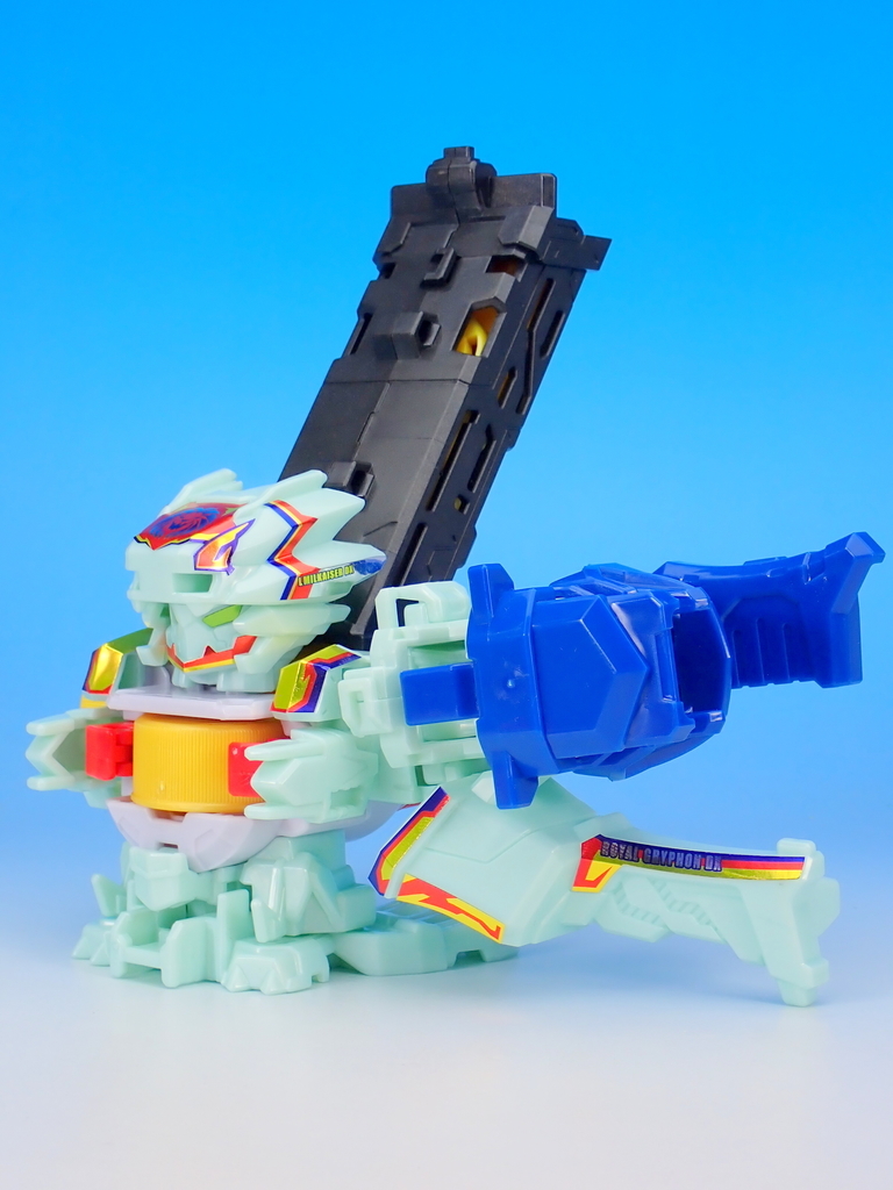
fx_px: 2305
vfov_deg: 29.0
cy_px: 595
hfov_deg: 21.9
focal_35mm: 67
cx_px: 446
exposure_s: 1/2
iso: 100
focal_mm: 11.88
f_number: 14
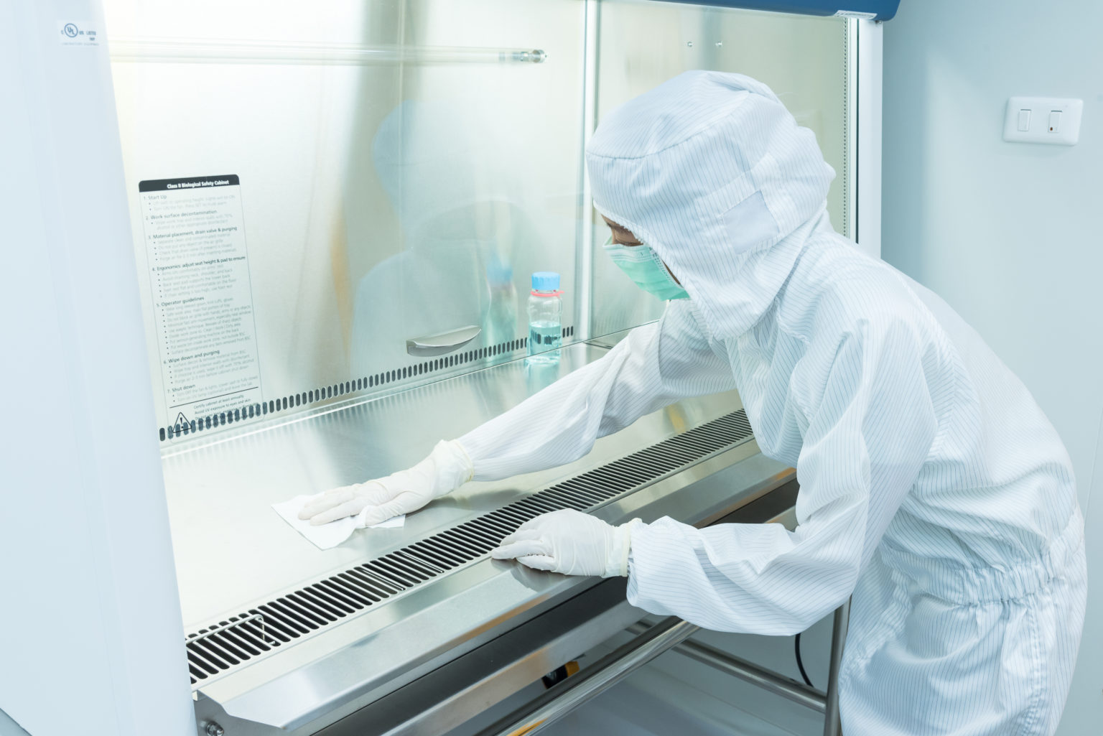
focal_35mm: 35
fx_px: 1073
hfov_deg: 54.4
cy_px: 368
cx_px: 552
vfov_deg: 37.9
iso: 800
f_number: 9
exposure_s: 1/20
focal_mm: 35
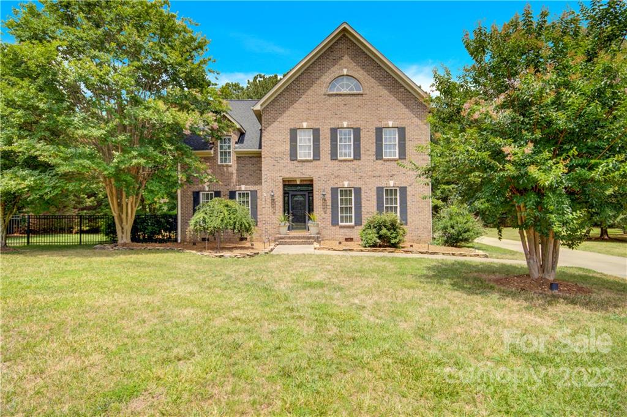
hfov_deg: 96.8
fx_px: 278
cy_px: 208
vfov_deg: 73.7
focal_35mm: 16
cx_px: 314
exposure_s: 1/1000
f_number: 8
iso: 800
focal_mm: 11
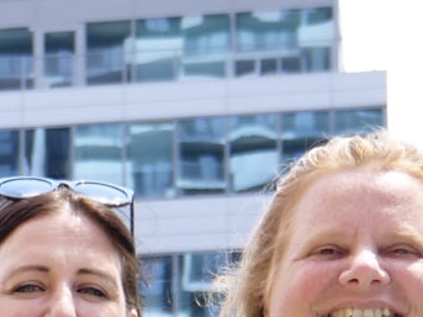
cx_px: -216
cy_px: 913
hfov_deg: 8.1
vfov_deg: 5.8
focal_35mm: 239
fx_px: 2920
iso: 200
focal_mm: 16
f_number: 3
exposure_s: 1/640
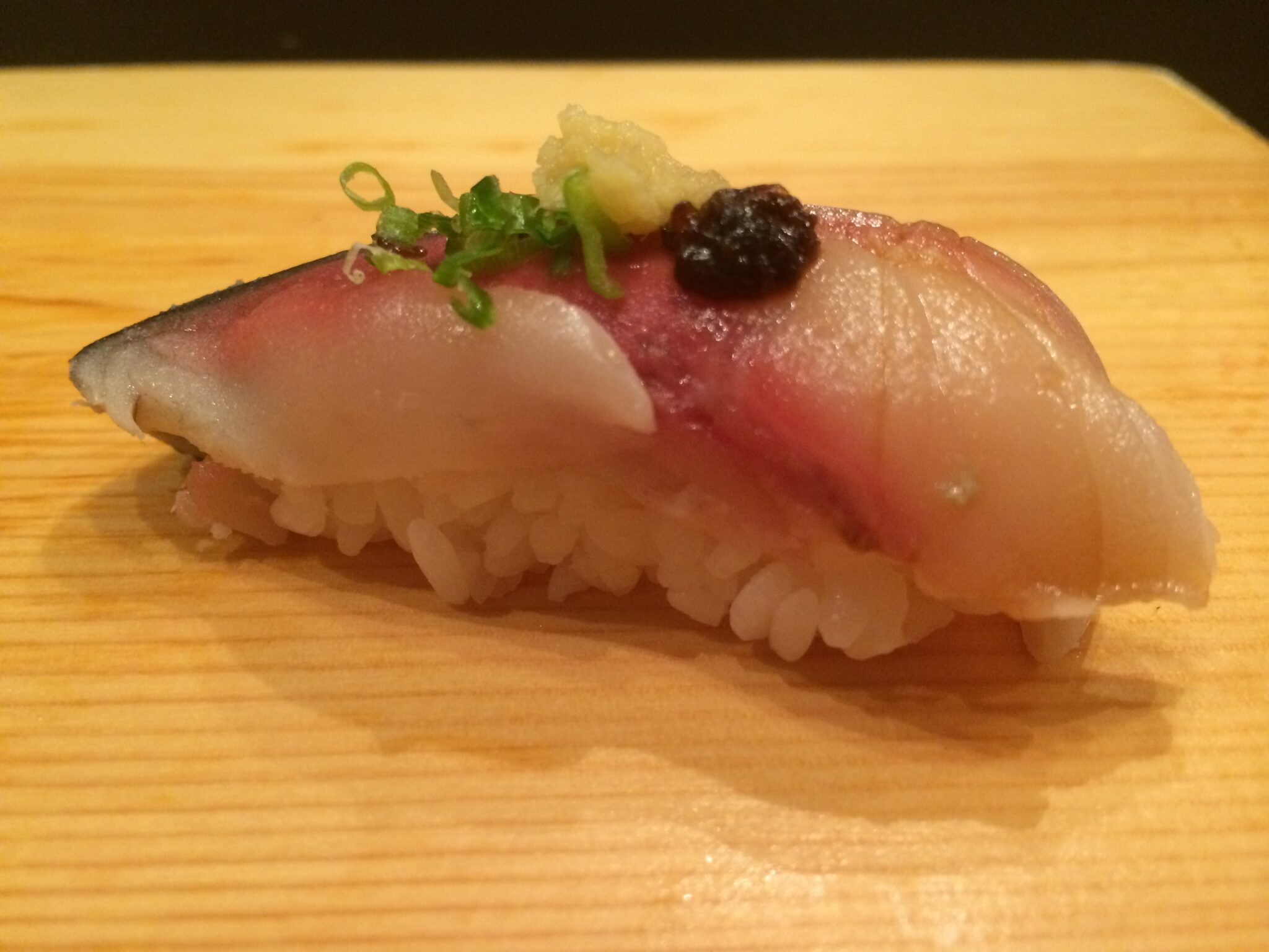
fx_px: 1100
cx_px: 634
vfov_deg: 46.8
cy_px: 476
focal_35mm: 30
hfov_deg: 60.0
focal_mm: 4.12
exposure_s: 1/15
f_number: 2.2
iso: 320
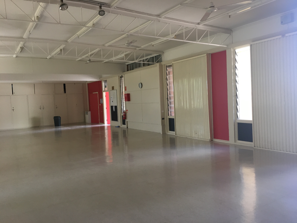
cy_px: 112
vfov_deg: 48.2
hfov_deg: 61.7
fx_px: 249
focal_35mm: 29
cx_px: 148
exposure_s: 1/33
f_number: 2.2
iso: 125
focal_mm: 4.15
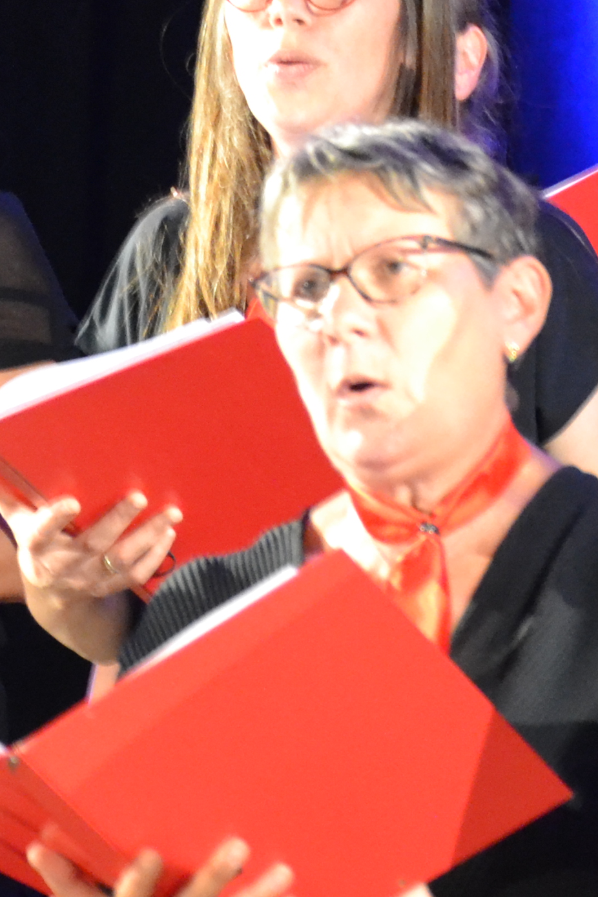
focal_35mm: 448
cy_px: 74
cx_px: 504
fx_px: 11162
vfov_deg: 4.6
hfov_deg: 3.1
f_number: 4.5
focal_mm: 90
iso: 3200
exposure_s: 1/20
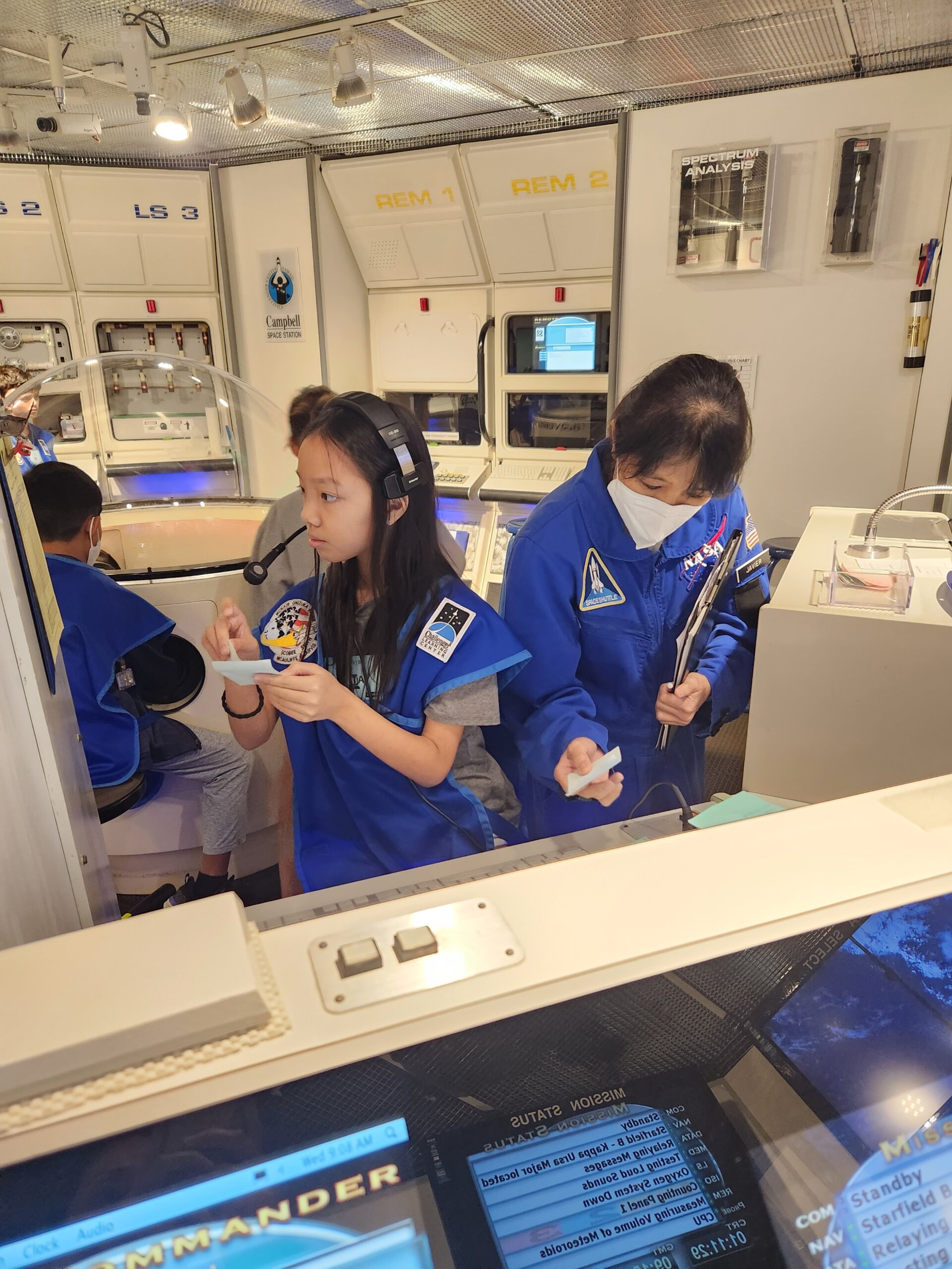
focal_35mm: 23
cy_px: 634
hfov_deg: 58.9
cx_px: 476
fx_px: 843
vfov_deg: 73.9
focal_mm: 5.4
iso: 1000
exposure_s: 1/120
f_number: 1.8
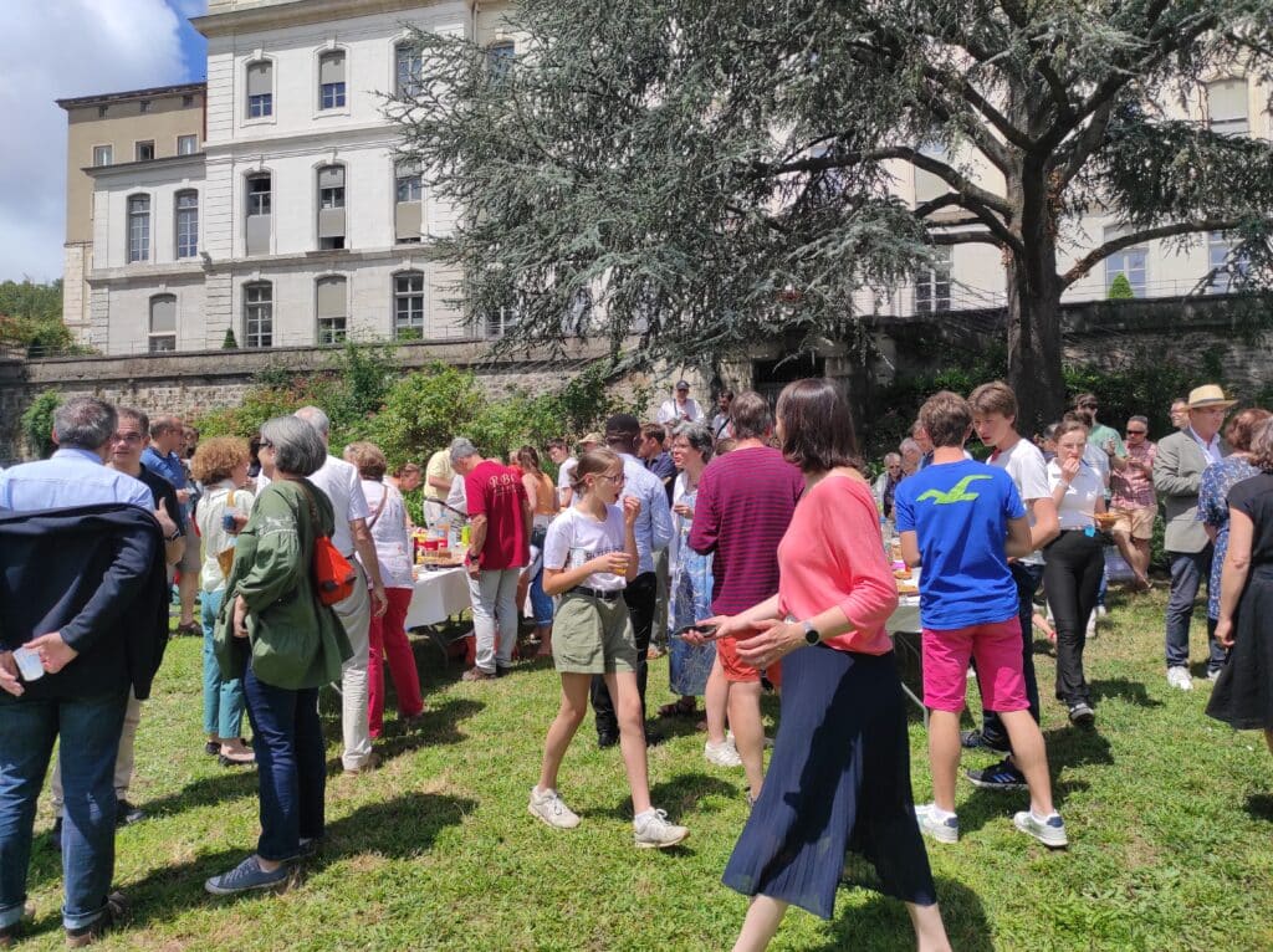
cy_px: 476
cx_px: 636
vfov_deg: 54.8
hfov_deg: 69.4
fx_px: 919
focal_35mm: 25
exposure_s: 1/2696
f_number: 1.89
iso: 100
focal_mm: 5.43
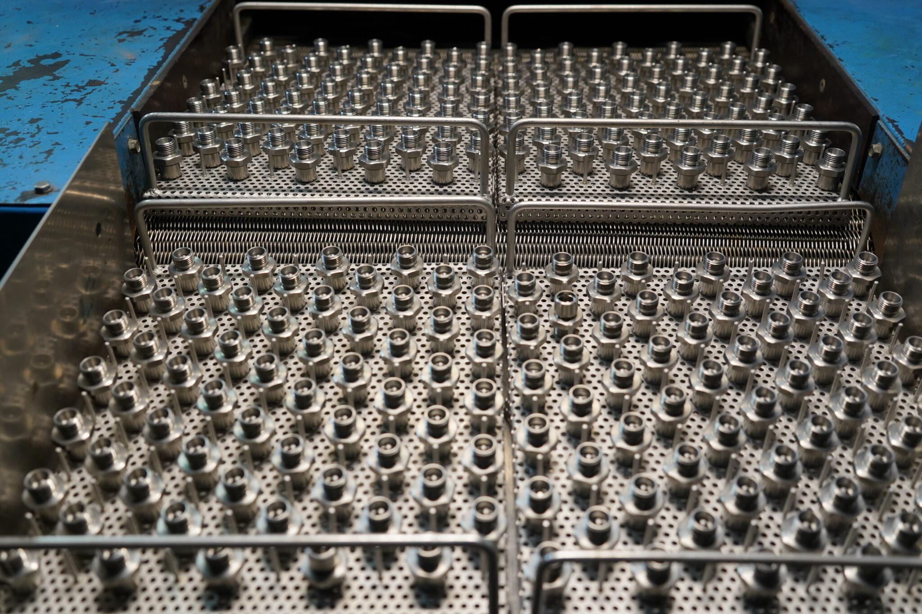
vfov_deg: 36.9
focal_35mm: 36
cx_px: 461
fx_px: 922
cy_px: 307
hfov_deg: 53.1
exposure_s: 1/160
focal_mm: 36
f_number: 4
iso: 1250
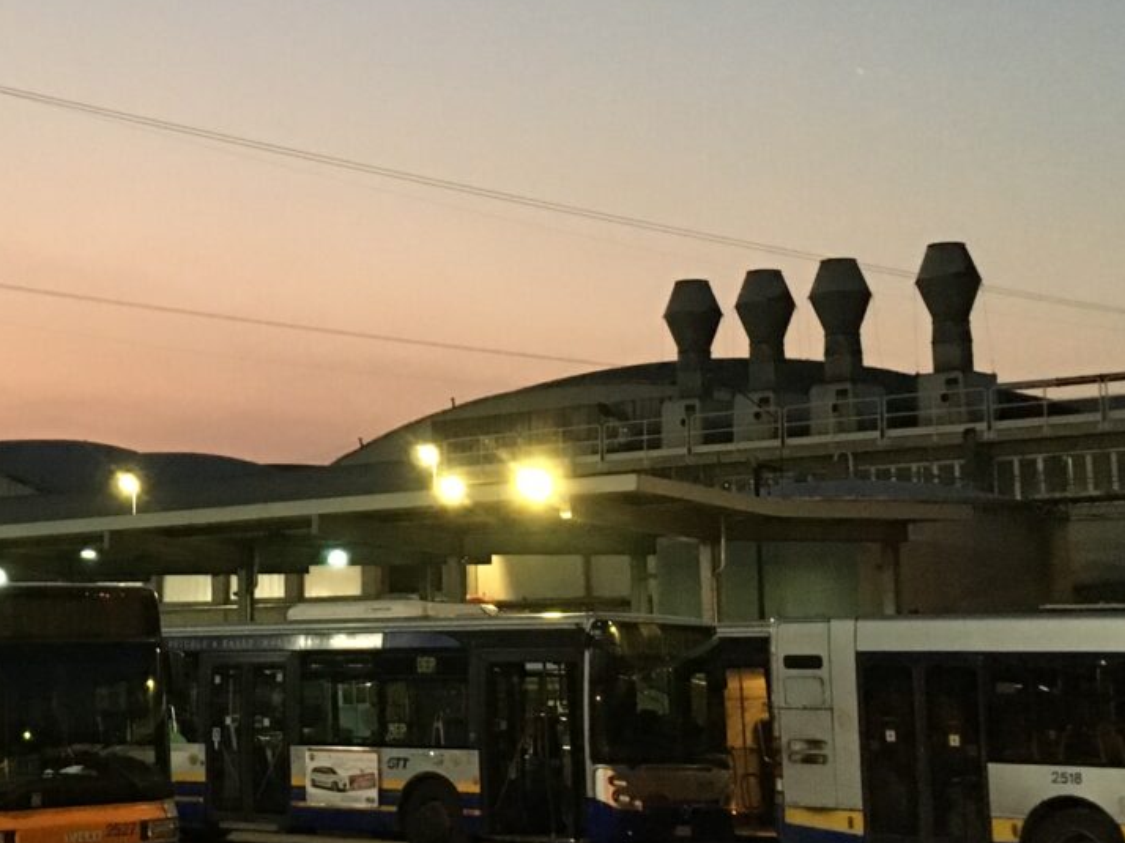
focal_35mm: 78
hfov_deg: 24.2
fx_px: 2534
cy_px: 238
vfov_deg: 18.8
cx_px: 66
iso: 250
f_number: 2.2
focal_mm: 4.15
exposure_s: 1/17
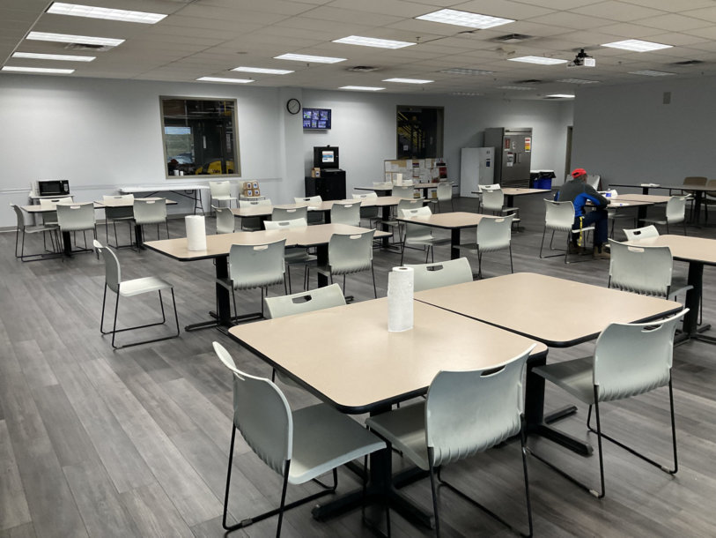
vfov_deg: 48.2
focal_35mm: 29
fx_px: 600
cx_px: 358
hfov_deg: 61.7
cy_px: 269
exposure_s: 1/60
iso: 50
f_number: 1.8
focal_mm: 3
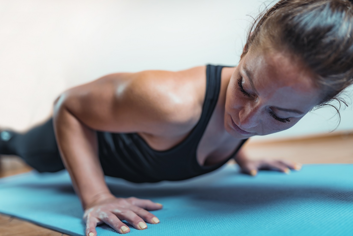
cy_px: 118
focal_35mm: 35
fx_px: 343
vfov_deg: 37.8
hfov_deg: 54.4
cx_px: 176
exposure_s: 1/125
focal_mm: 35
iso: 64
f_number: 1.6
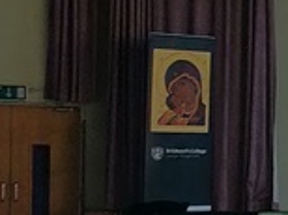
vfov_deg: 7.6
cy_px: 163
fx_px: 1620
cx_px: 1090
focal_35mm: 195
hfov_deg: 7.6
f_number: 1.7
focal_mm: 4.25
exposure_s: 1/50
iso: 160
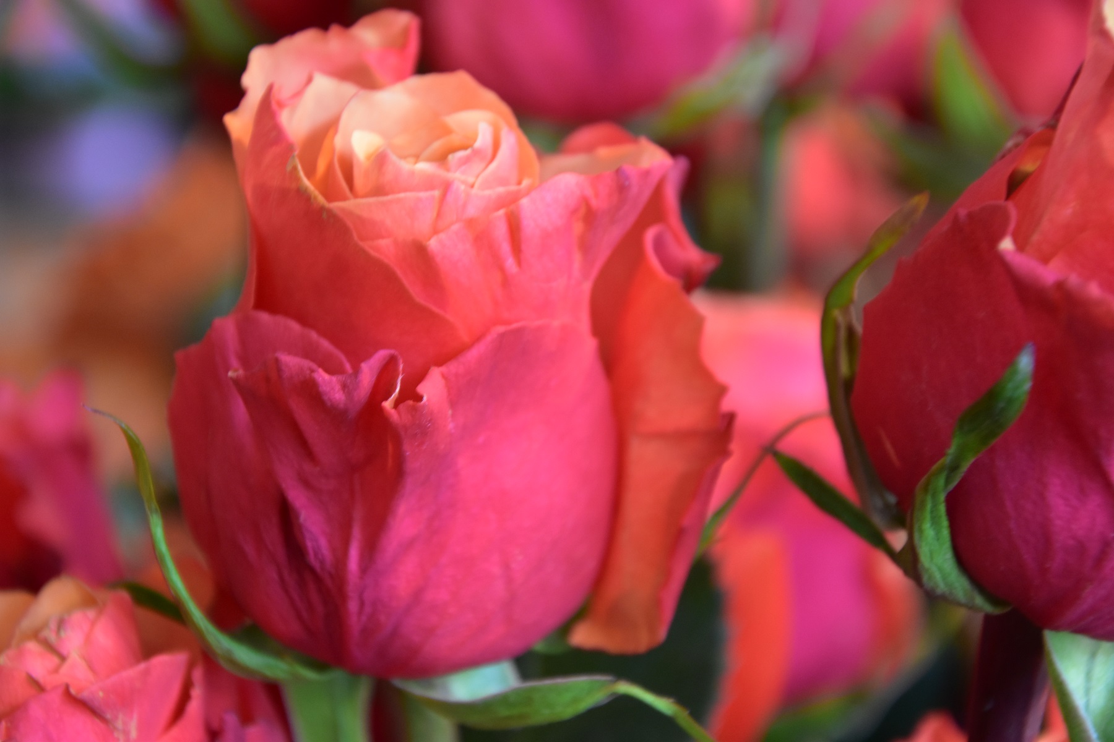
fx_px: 4270
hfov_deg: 14.9
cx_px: 557
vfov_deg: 9.9
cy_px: 371
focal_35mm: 138
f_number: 5.6
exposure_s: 1/15
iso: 1600
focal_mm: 92
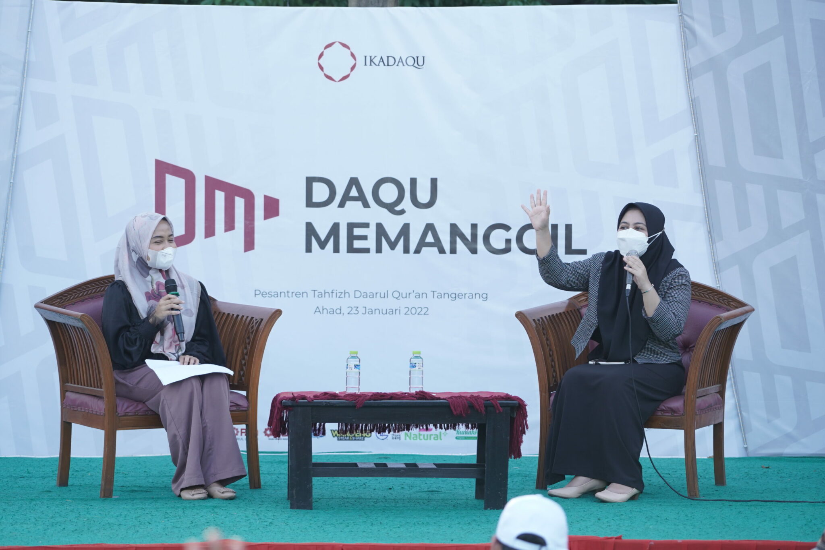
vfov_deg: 10.5
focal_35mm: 131
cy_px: 275
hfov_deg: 15.6
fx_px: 3002
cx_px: 412
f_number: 4.5
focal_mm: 131
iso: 500
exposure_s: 1/250
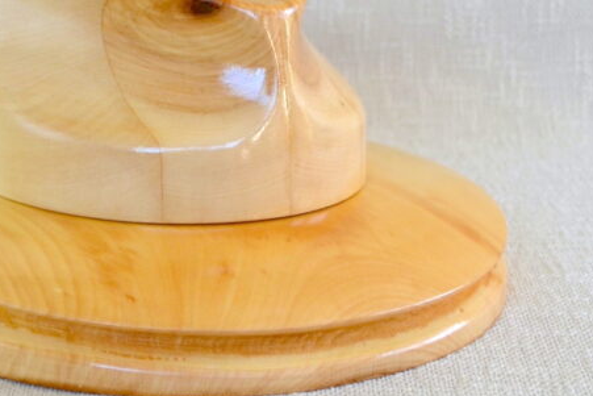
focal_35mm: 75
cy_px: 123
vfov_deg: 18.1
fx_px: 1236
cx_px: 180
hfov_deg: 26.8
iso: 100
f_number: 4
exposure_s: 1/60
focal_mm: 22
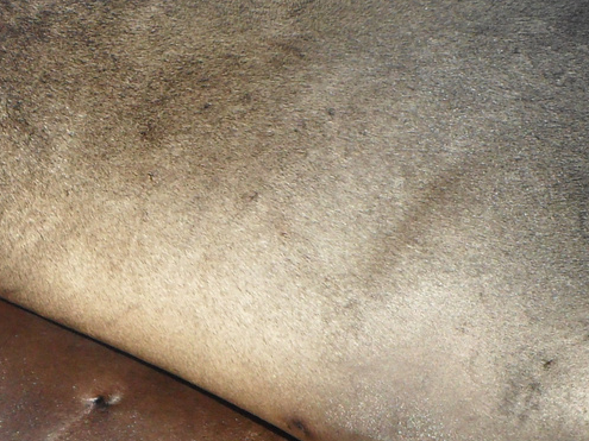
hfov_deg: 5.0
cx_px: 18
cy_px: 245
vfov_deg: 3.8
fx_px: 6685
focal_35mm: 393
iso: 100
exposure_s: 1/250
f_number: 5.9
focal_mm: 24.5
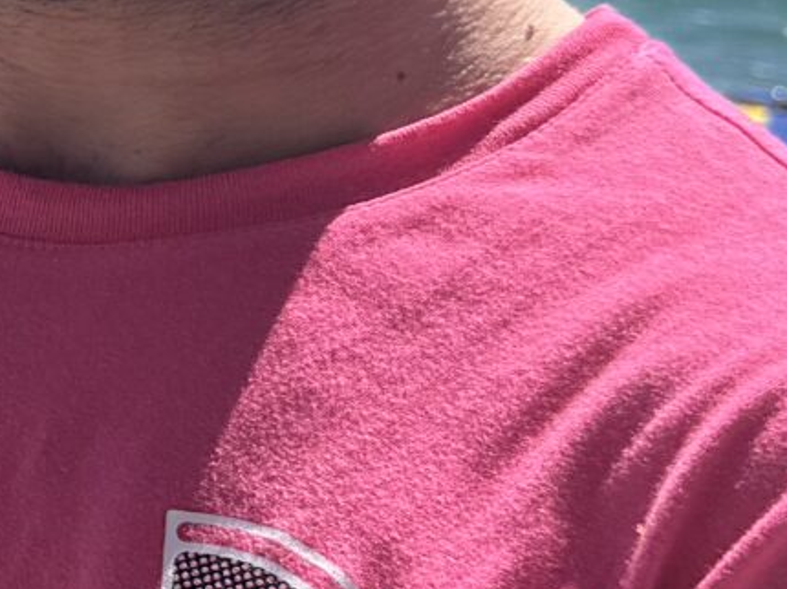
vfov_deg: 10.2
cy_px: -60
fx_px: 3249
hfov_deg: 12.6
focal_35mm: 143
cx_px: -628
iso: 80
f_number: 1.78
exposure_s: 1/4950
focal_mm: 6.76
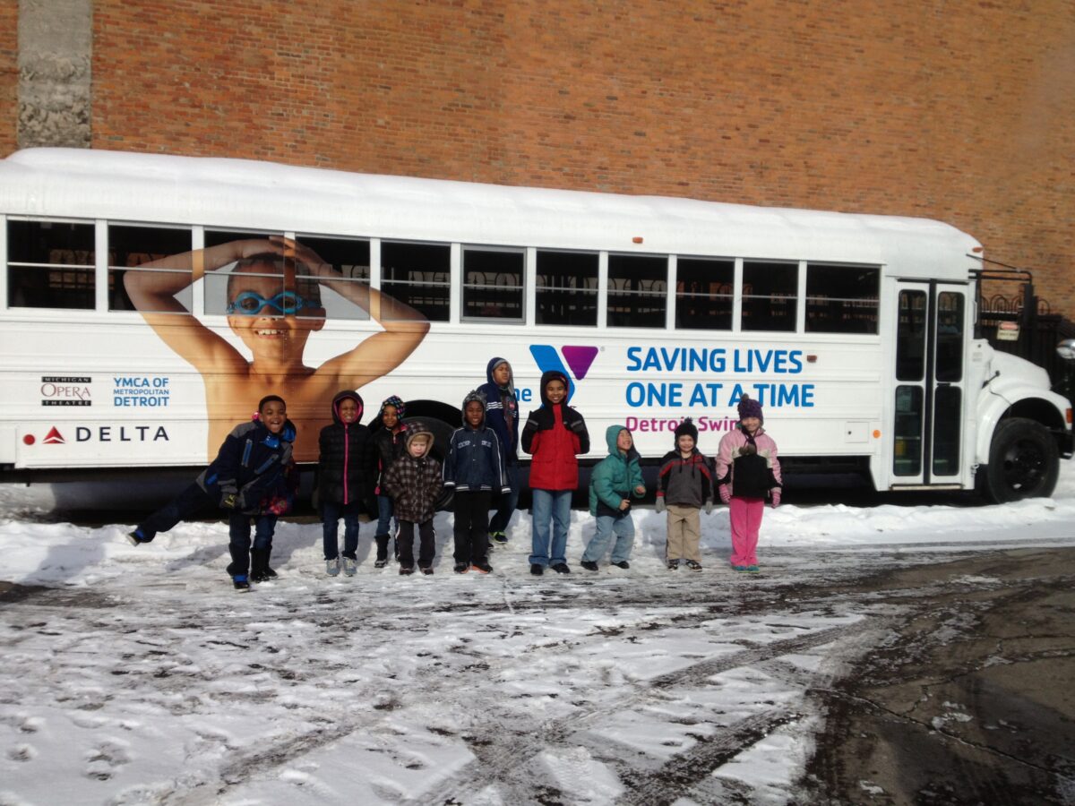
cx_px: 538
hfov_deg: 52.6
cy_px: 403
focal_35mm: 35
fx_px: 1087
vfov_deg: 40.7
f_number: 2.4
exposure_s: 1/2632
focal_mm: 4.28
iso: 50
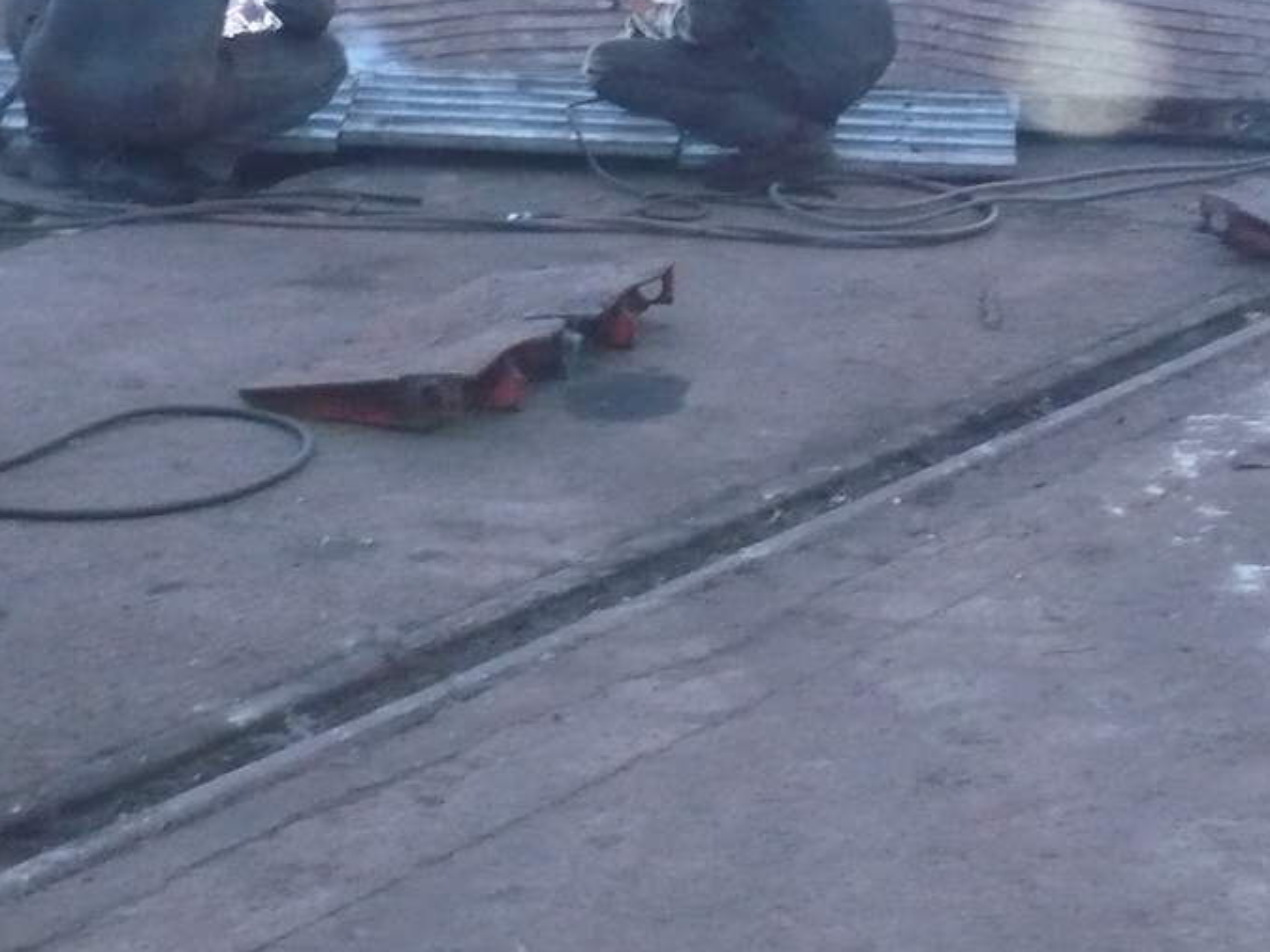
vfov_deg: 17.5
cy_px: 111
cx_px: 1097
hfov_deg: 23.1
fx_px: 3045
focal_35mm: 83
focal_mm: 5.8
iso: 500
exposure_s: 1/30
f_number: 2.8
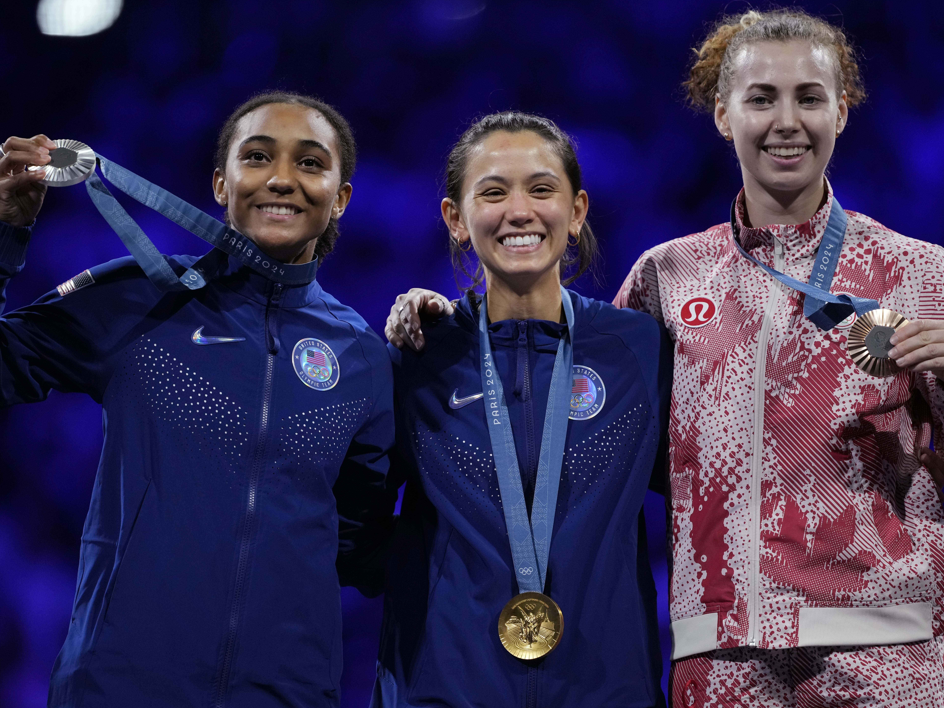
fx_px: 8999
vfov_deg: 4.5
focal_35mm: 330
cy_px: 351
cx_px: 495
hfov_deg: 6.0
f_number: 2.8
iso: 2500
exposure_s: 1/1600
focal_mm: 300
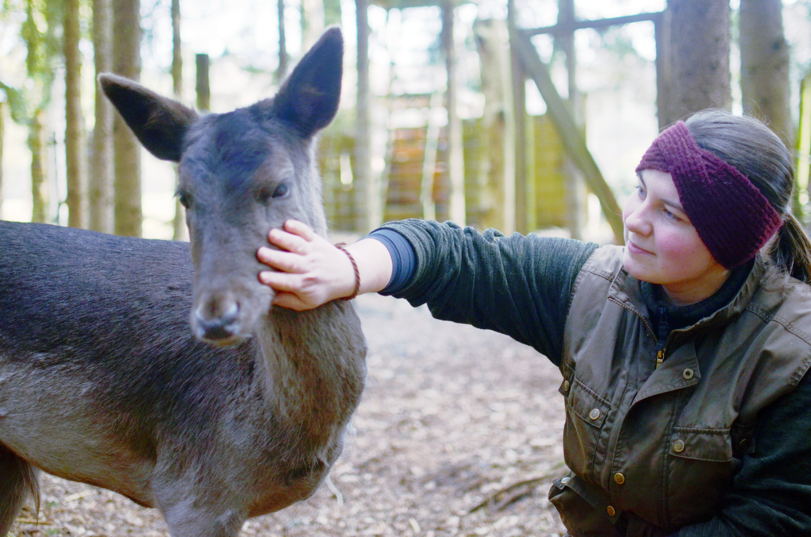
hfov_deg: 37.9
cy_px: 268
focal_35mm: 52
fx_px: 1180
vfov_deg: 25.6
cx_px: 406
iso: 200
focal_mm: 35
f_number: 1.8
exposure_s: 1/800
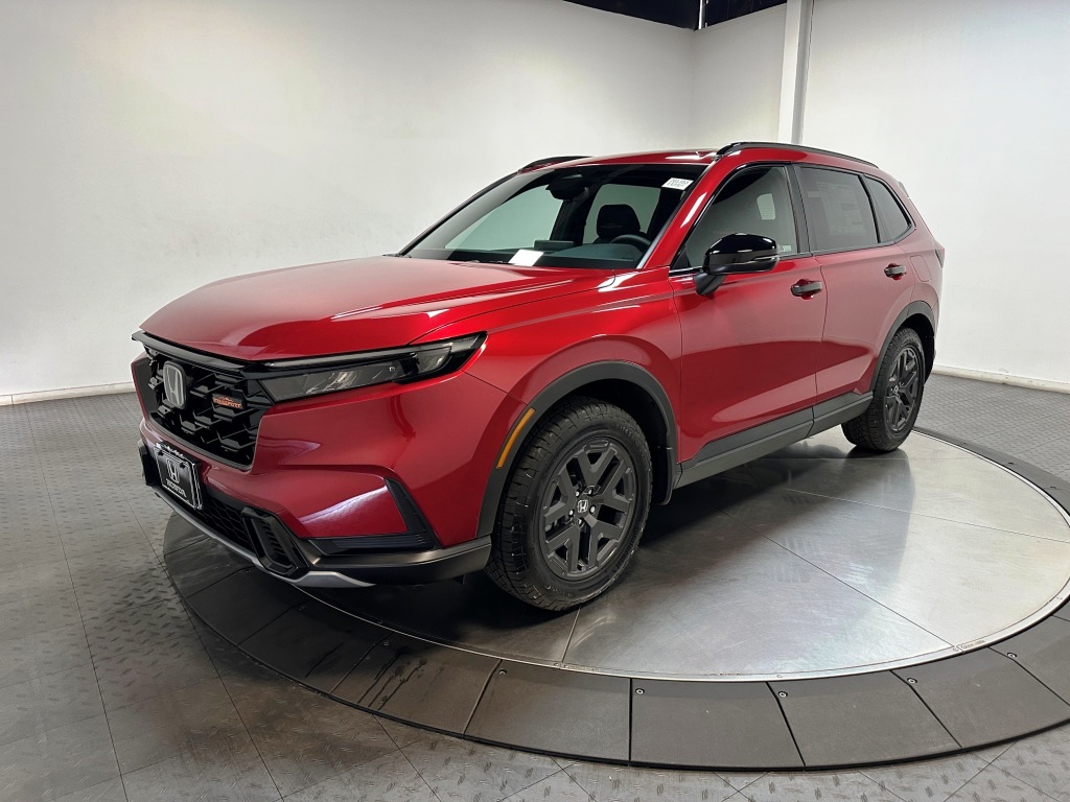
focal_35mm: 24
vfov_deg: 56.8
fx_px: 742
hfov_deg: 71.6
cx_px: 535
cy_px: 401
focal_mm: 6.86
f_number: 1.78
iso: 320
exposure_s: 1/60
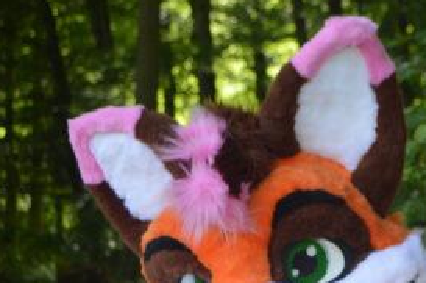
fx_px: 1099
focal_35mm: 93
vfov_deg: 14.3
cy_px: 320
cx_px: 345
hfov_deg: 21.7
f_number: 4
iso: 220
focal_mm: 22
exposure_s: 1/125
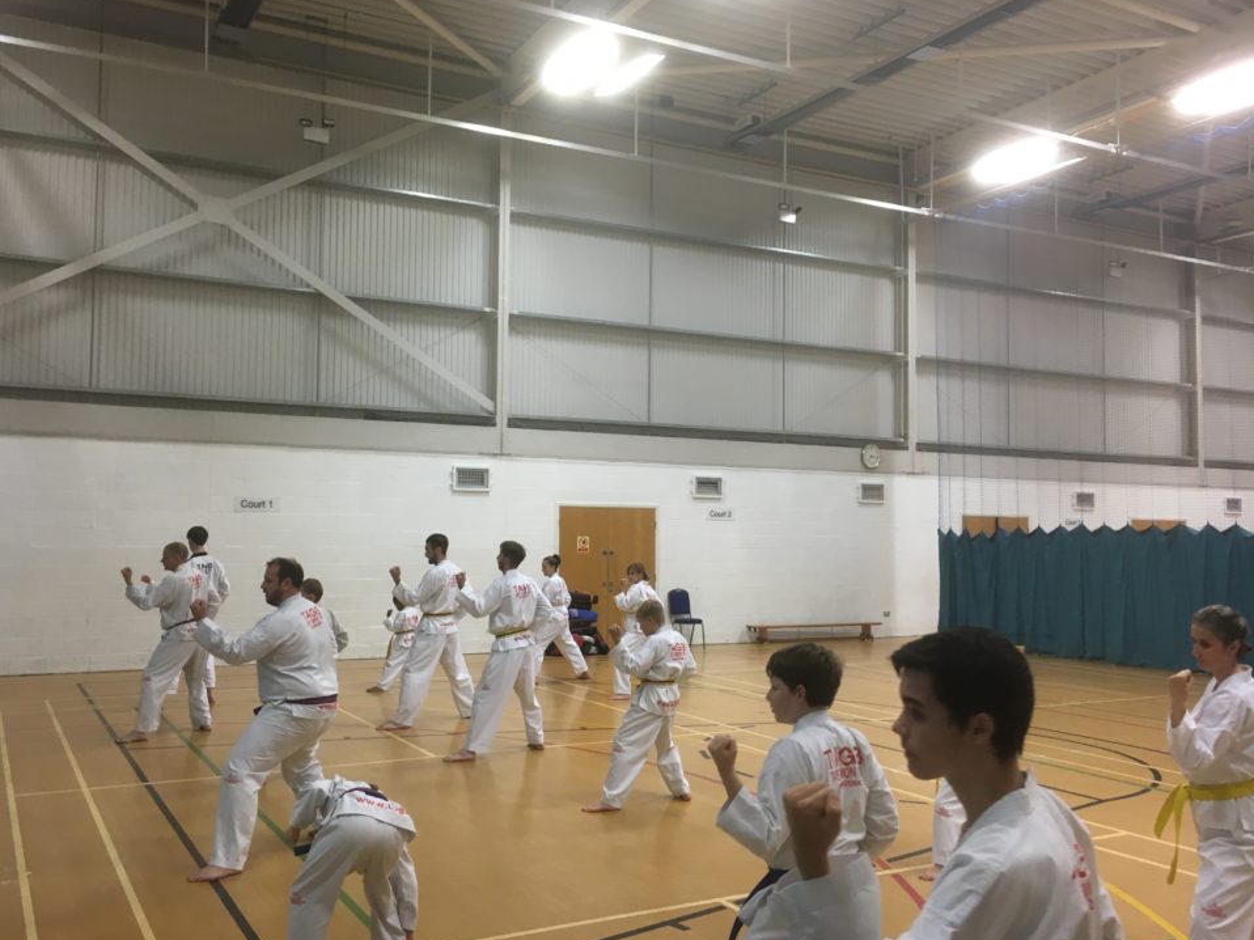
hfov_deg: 58.3
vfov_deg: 45.4
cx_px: 586
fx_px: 1123
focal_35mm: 31
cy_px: 465
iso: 100
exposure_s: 1/33
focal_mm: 4.15
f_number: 2.2
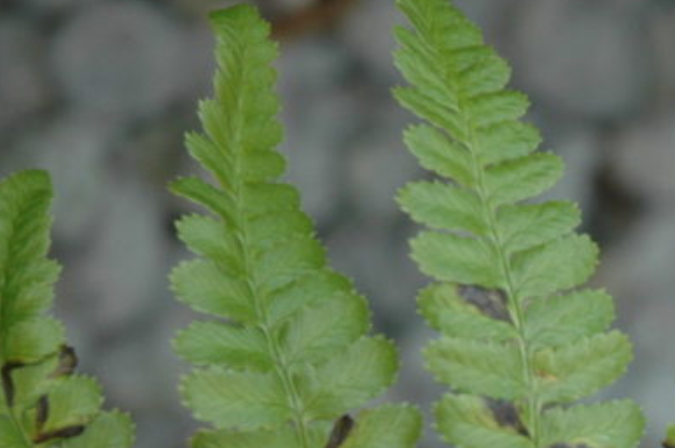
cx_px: 808
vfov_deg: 6.1
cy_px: 485
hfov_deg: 9.1
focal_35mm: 223
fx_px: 4174
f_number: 4.5
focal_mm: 56
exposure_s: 1/80
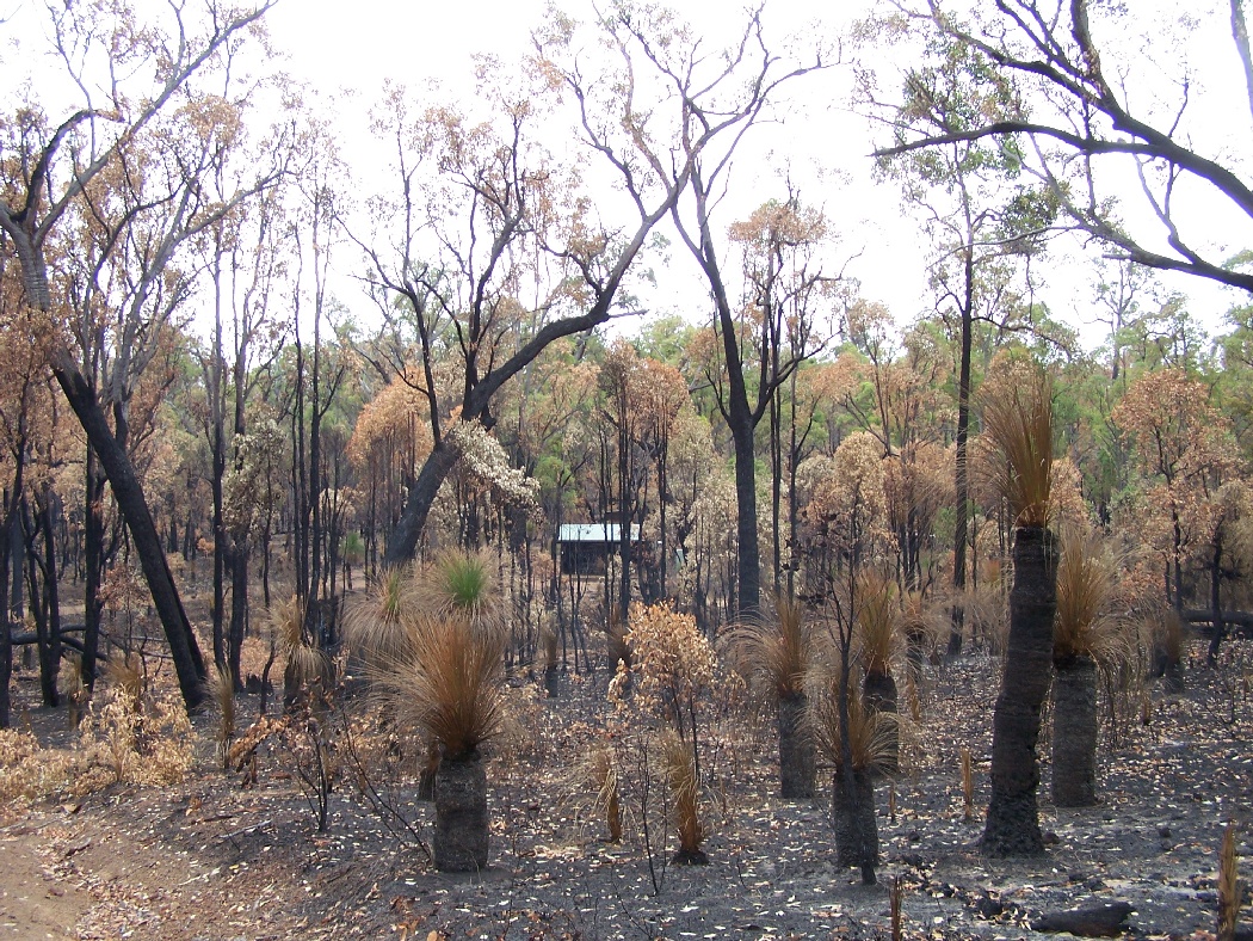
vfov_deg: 37.7
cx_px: 626
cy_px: 470
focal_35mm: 38
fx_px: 1376
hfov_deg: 49.0
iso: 80
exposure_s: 1/125
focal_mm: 6.3
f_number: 2.8
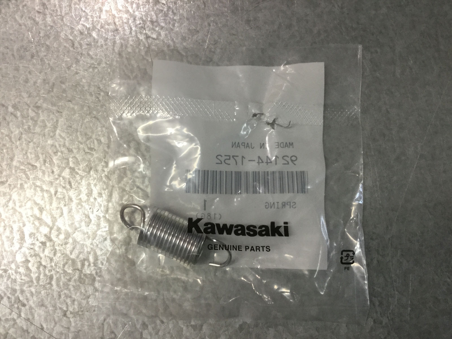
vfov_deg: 45.4
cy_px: 170
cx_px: 226
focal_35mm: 31
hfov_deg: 58.4
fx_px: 405
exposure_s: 1/33
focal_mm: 3.3
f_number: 2.4
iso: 50
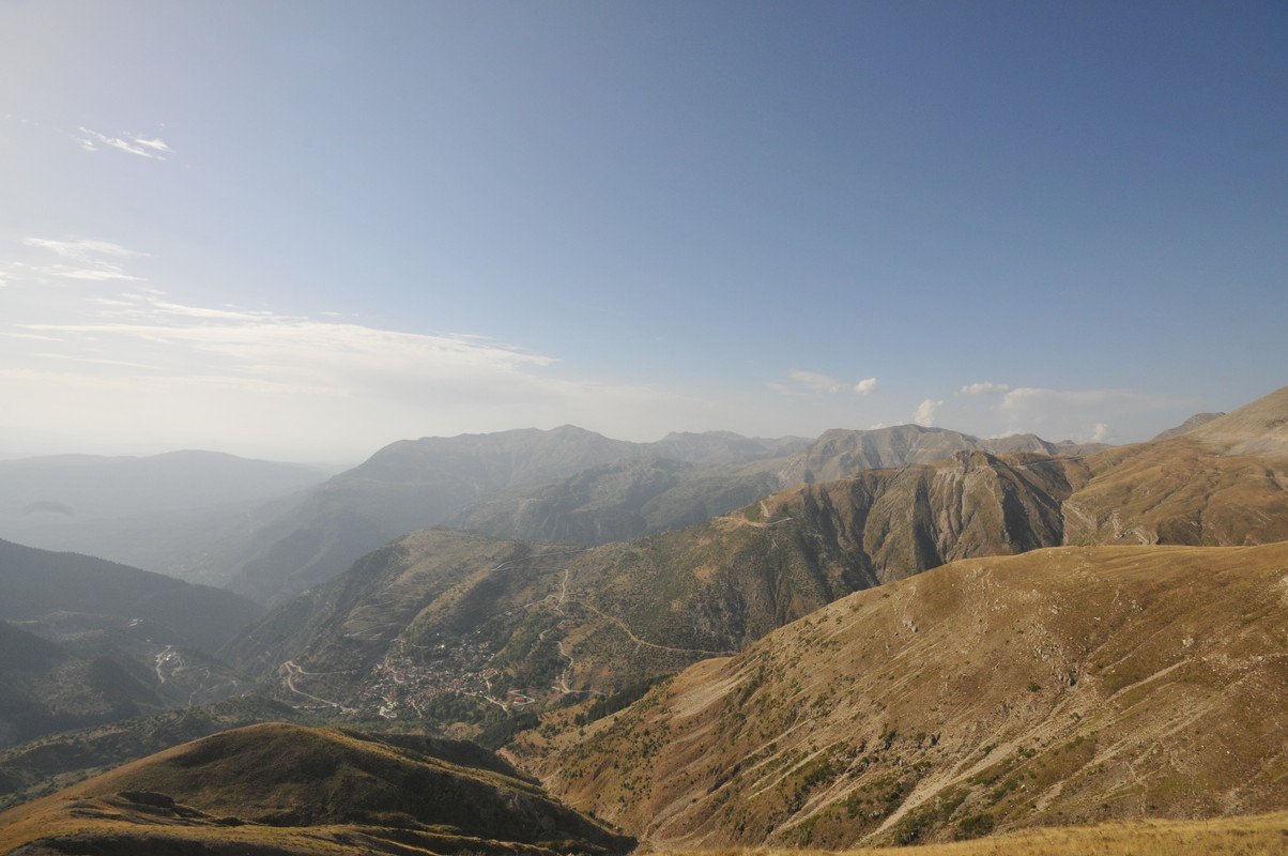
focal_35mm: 15
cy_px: 428
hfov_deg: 100.5
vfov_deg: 77.2
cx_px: 644
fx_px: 536
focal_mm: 10
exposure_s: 1/640
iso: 500
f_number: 13
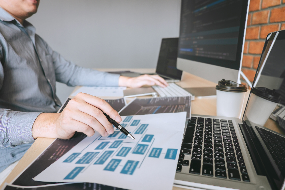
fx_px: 214
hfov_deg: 67.4
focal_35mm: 27
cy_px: 95
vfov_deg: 47.9
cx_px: 142
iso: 400
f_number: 2.8
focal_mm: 18
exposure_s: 1/125
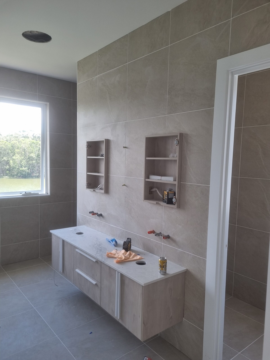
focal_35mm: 26
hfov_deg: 53.1
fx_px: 270
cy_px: 180
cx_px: 135
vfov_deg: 67.3
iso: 50
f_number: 1.8
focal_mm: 5.4
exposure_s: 1/120
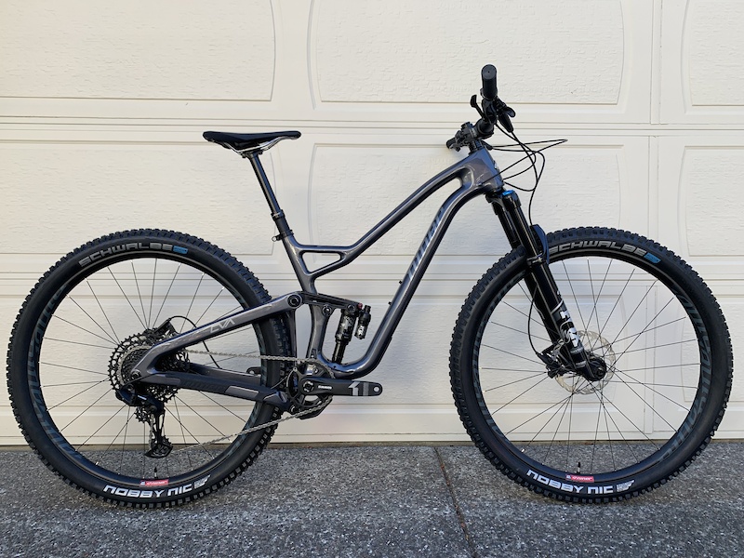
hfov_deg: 67.3
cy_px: 279
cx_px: 372
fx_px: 559
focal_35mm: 26
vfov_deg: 53.1
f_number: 1.8
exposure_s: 1/320
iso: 25
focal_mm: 4.25
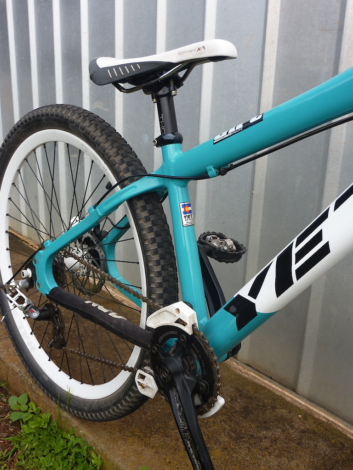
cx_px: 176
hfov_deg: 40.7
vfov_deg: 52.6
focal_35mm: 35
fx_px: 476
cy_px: 235
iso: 80
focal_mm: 5.7
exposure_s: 1/320
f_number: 4
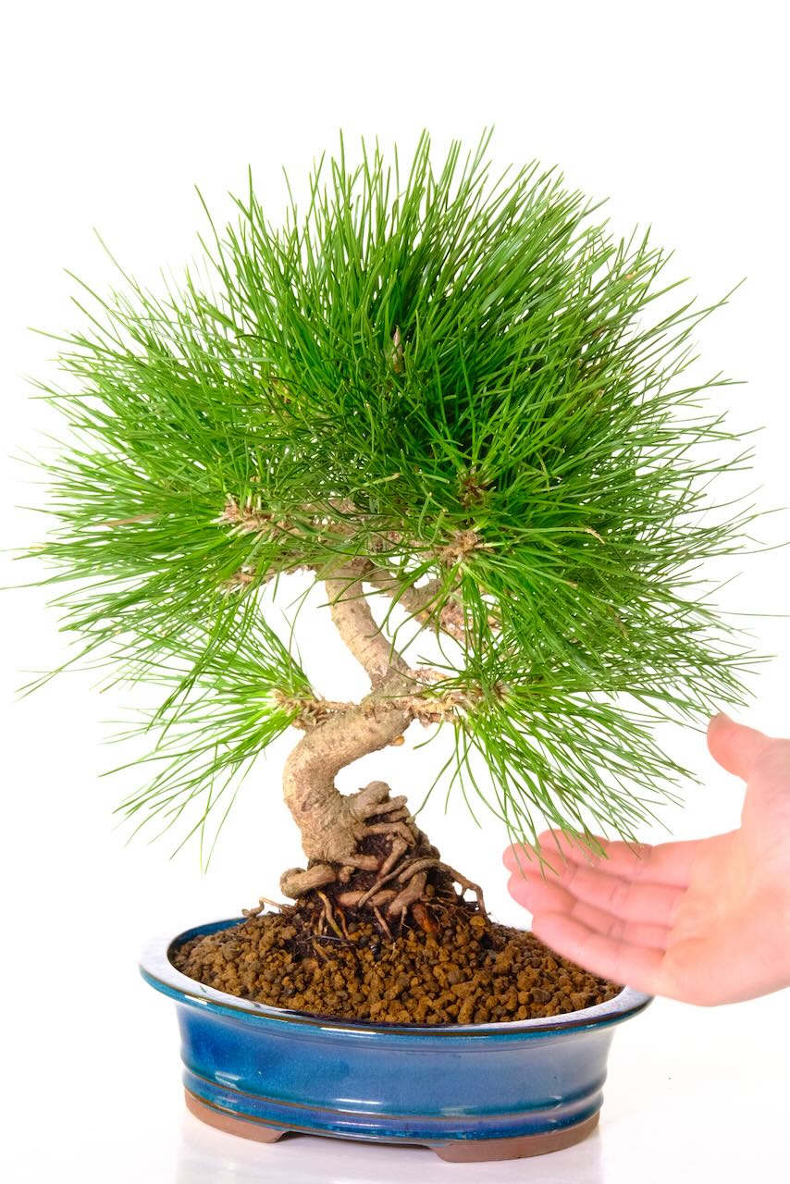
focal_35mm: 106
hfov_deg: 12.9
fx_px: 3487
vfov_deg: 19.3
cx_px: 395
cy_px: 592
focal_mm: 70.5
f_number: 11
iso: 1600
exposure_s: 1/13
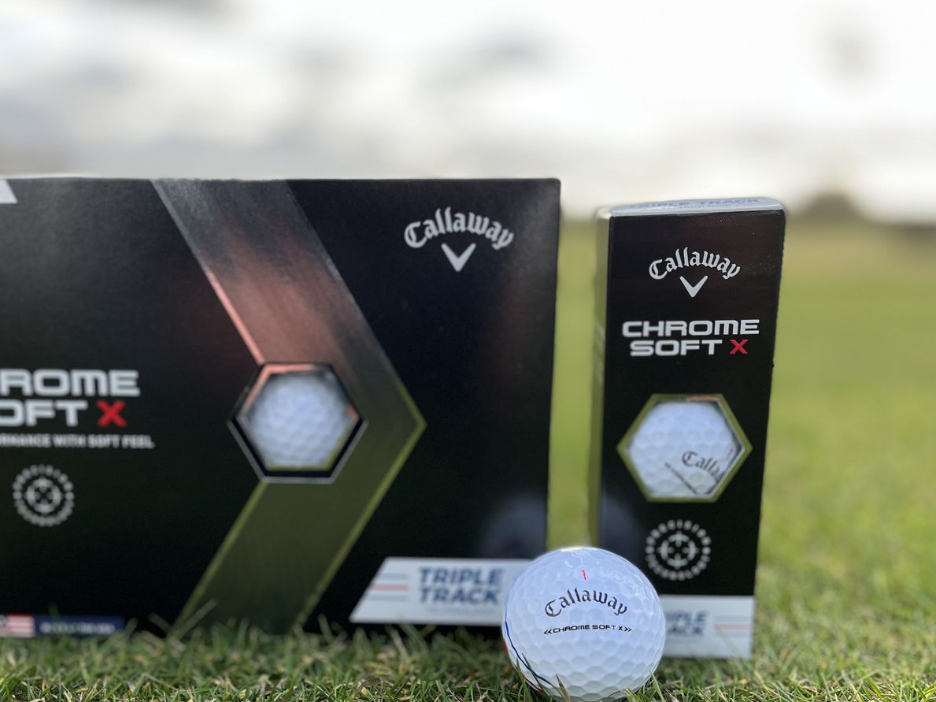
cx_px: 333
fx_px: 946
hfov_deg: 51.9
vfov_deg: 40.3
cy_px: 451
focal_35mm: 35
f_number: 1.6
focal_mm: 5.1
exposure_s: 1/583
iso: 50
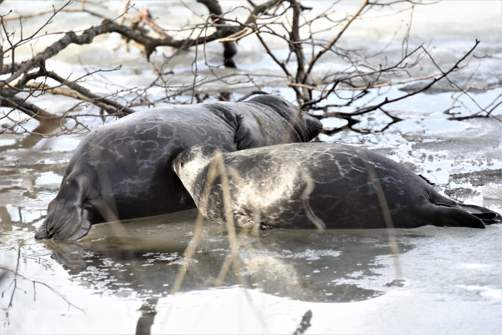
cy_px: 168
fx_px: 5300
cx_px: 251
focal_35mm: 380
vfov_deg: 3.6
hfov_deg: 5.4
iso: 900
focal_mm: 380
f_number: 5.6
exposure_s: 1/400
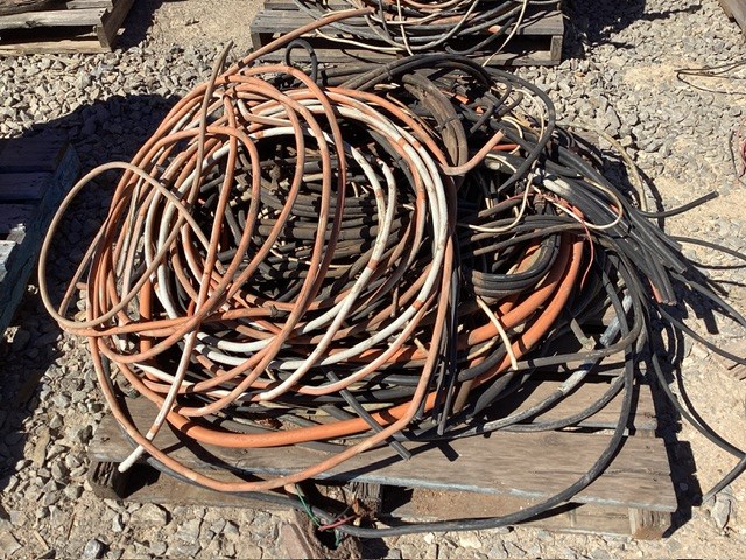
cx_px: 373
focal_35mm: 31
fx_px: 668
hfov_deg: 58.4
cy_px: 280
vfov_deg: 45.4
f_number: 2.4
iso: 25
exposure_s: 1/1431
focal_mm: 3.3
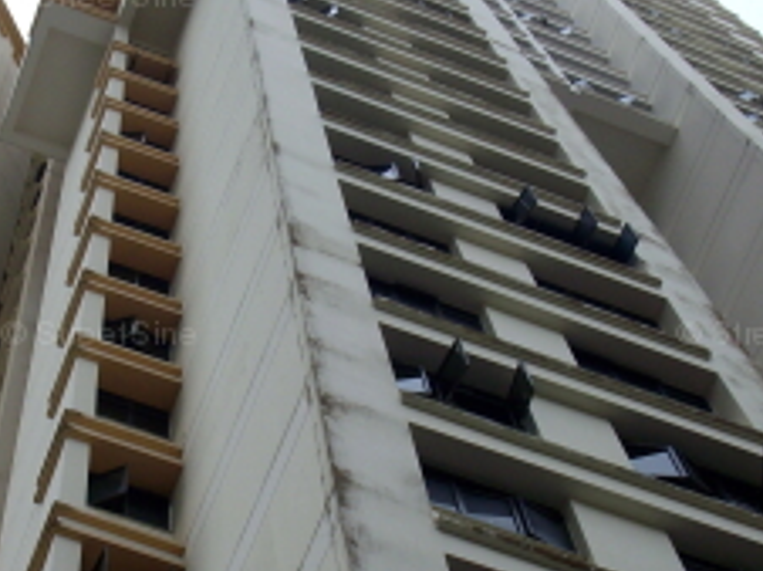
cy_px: 338
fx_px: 1982
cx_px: 253
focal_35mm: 90
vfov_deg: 16.4
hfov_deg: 21.7
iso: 80
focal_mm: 6.2
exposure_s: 1/250
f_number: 5.6
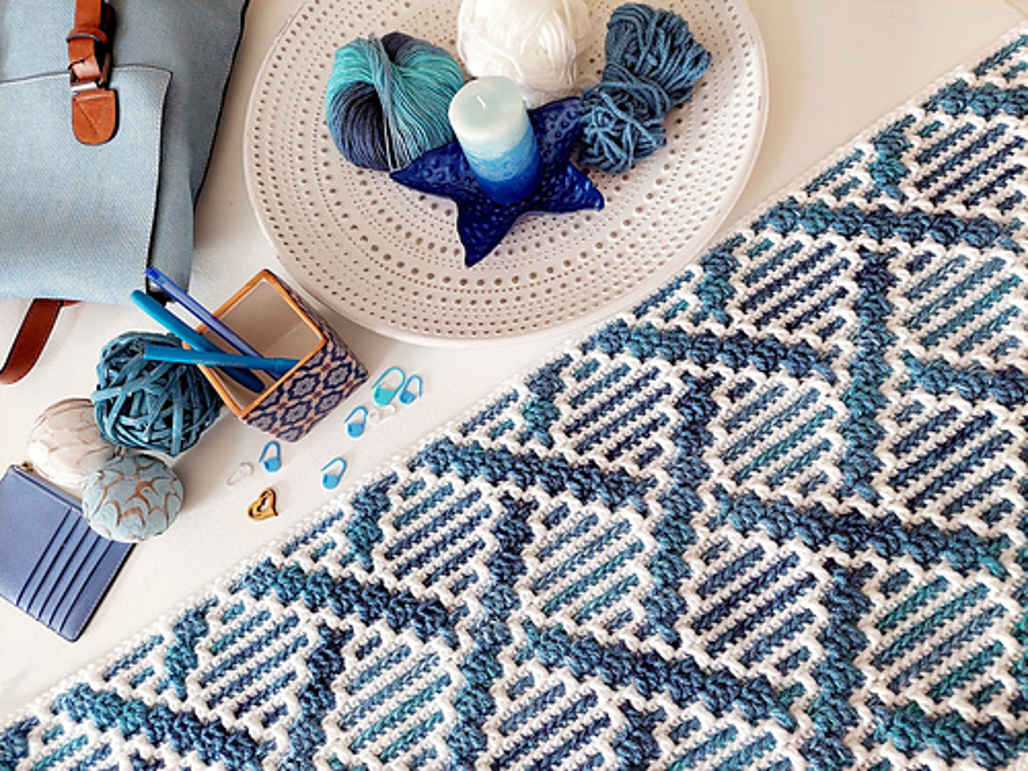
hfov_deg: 71.6
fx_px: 713
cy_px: 386
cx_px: 514
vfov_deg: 56.8
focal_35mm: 24
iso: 160
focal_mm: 5.23
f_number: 1.8
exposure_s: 1/50
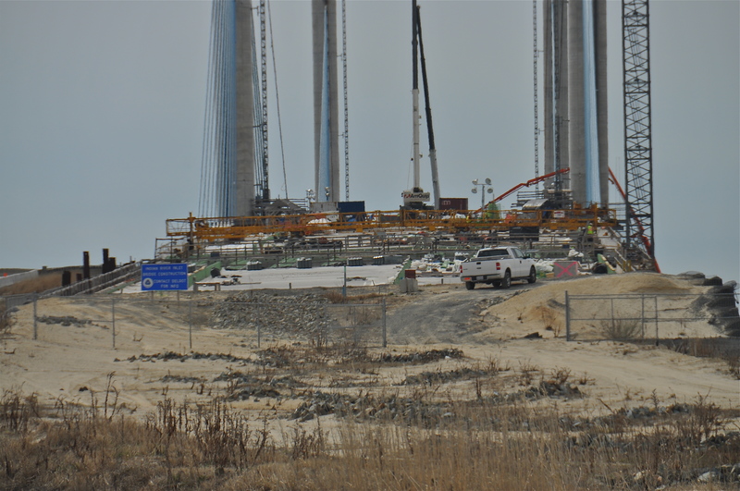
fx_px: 6158
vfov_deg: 4.6
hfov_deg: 6.9
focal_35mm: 300
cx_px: 370
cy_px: 246
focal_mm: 200
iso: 200
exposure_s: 1/1000
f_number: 8
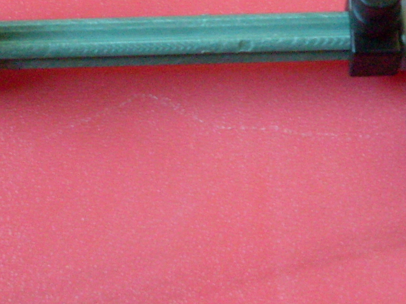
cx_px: 261
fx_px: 1420
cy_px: 42
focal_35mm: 121
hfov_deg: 16.2
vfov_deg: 12.2
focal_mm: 6.3
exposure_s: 1/15
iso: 200
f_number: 2.8
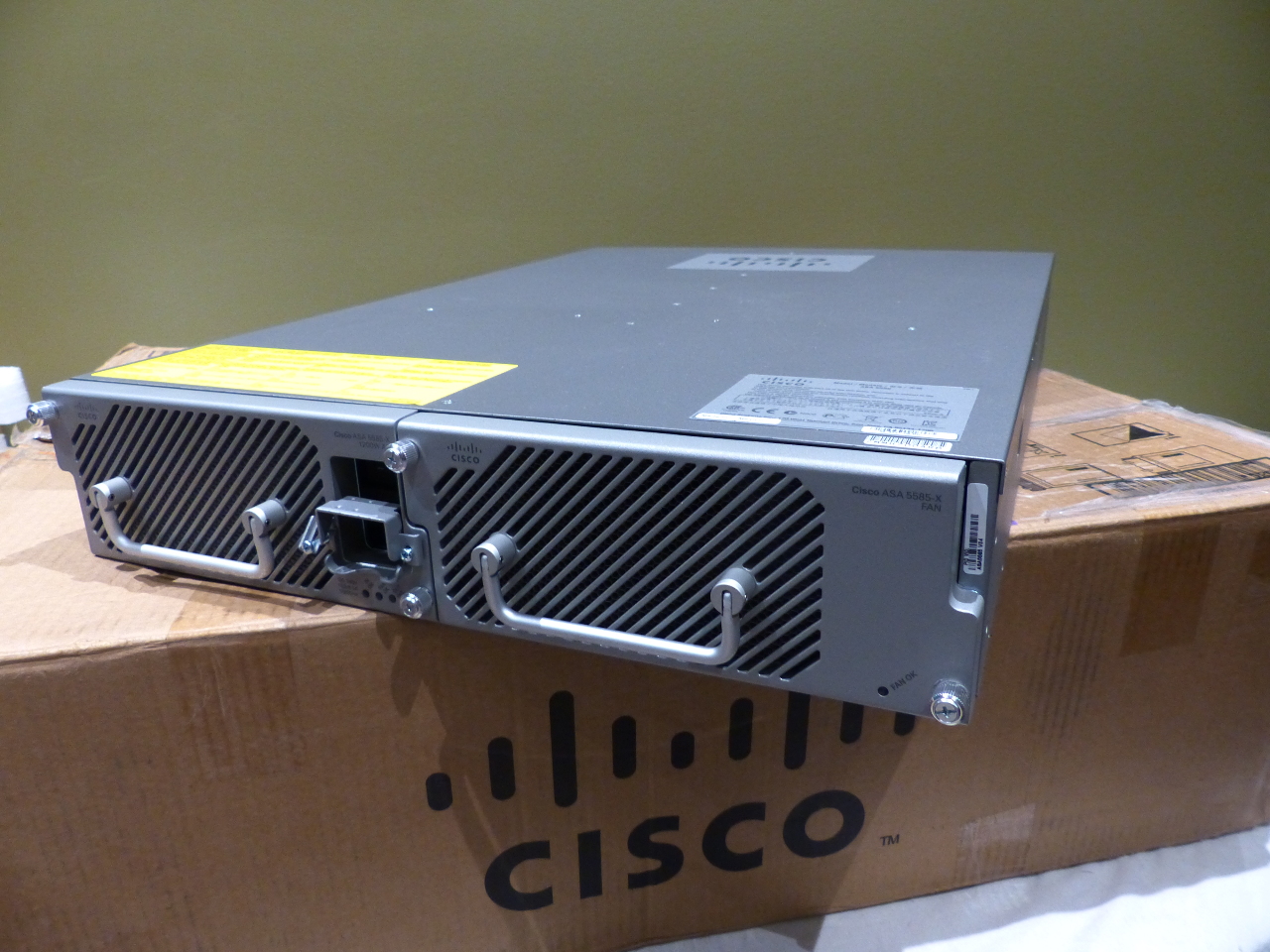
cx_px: 635
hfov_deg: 69.4
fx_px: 917
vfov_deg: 54.9
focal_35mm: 25
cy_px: 476
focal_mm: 4.5
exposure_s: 1/20
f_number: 2.8
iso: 400
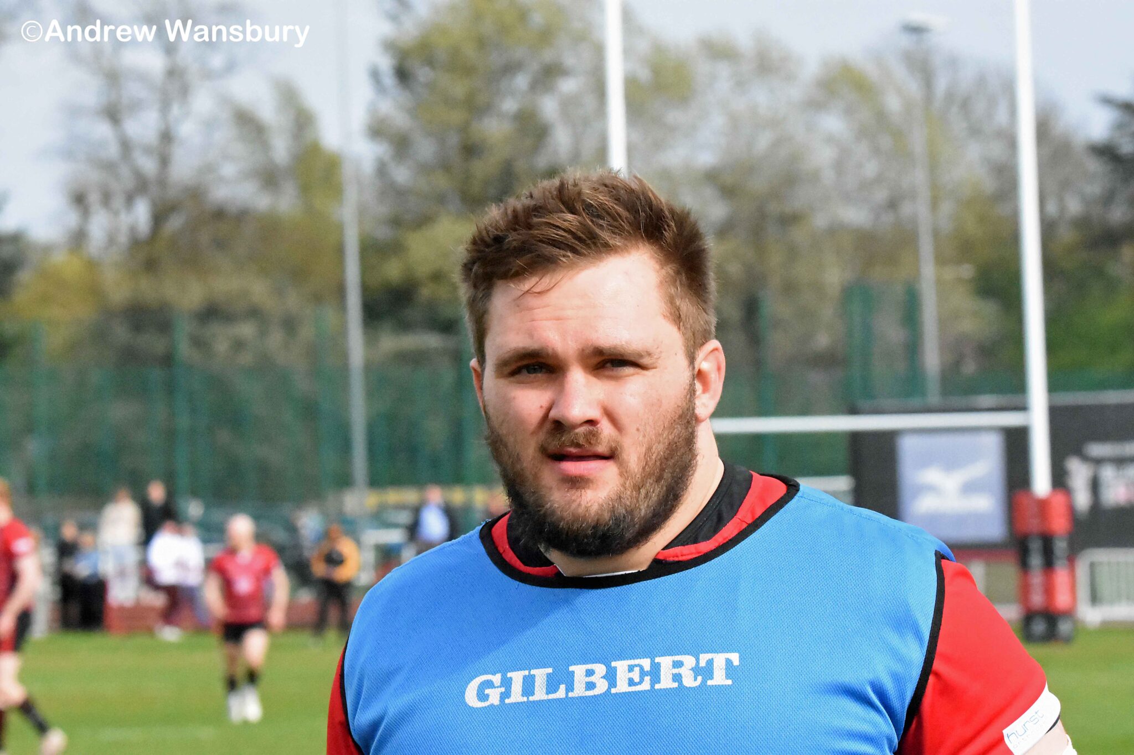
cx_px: 567
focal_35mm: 240
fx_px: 7559
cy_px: 378
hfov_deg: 8.6
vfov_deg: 5.7
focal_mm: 160
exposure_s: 1/8000
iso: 16000
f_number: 13
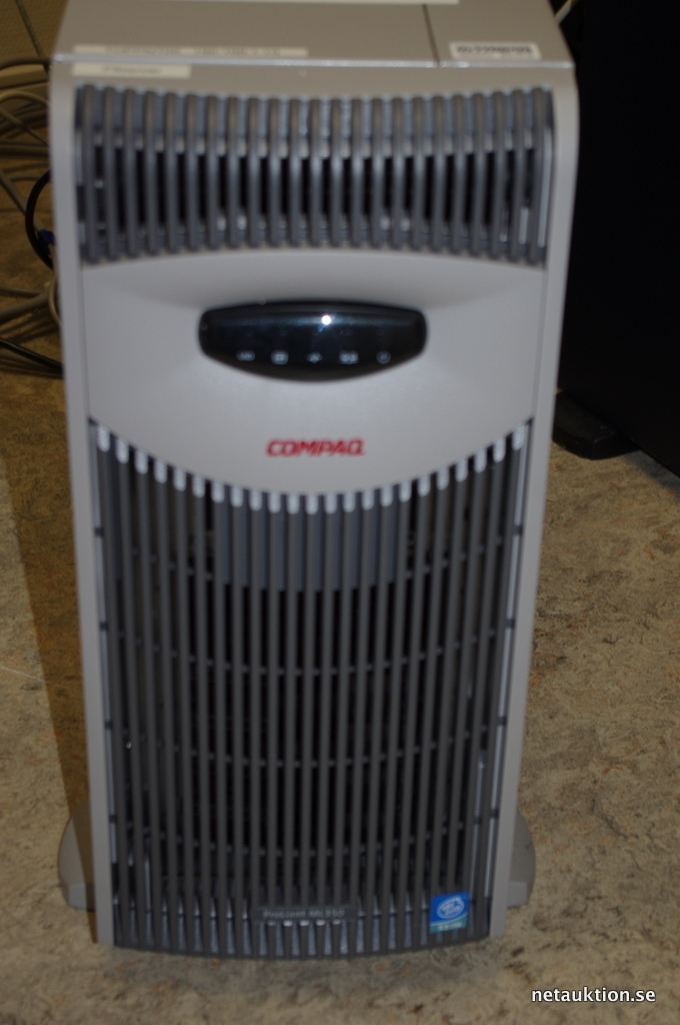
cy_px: 512
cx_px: 340
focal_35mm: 72
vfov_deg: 28.1
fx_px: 2045
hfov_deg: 18.9
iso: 200
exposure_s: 1/30
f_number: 5.6
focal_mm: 47.5
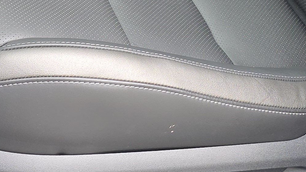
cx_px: -9
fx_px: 812
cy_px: -109
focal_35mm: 100
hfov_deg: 20.6
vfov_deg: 11.5
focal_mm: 6.3
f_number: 1.7
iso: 64
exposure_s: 1/180
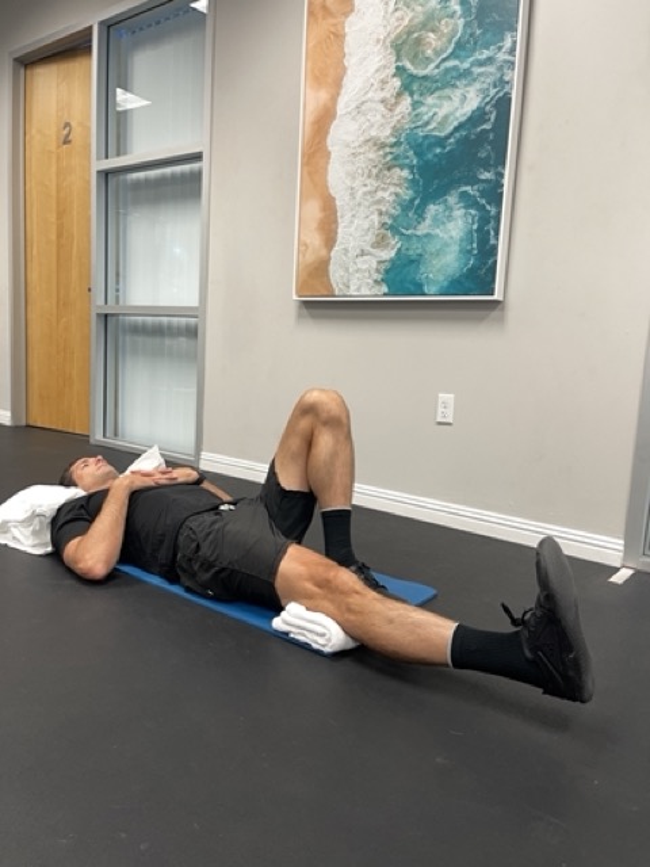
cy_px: 434
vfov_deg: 69.4
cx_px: 325
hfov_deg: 54.9
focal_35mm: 25
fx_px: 626
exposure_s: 1/60
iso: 100
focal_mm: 5.1
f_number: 1.6
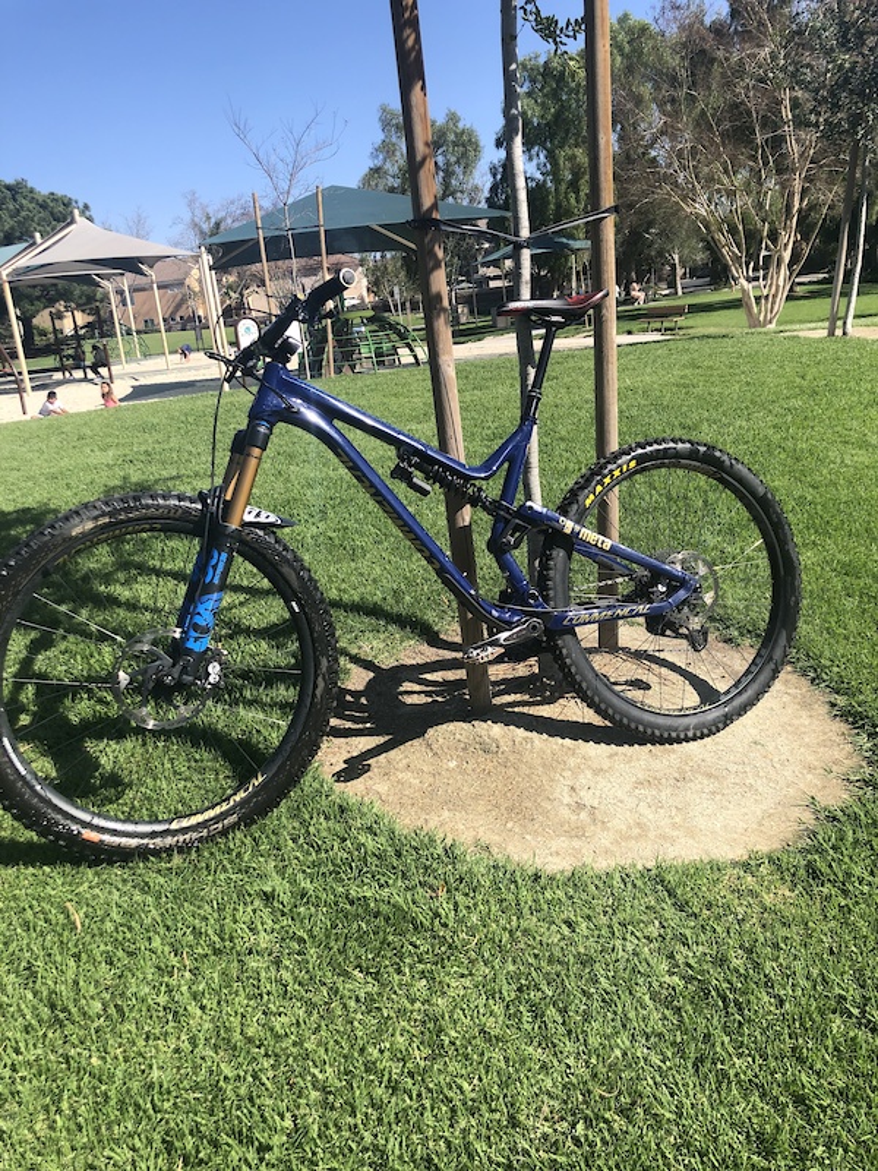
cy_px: 586
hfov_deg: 49.7
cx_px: 439
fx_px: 947
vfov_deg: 63.4
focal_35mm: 28
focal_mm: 3.99
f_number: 1.8
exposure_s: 1/1185
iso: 20
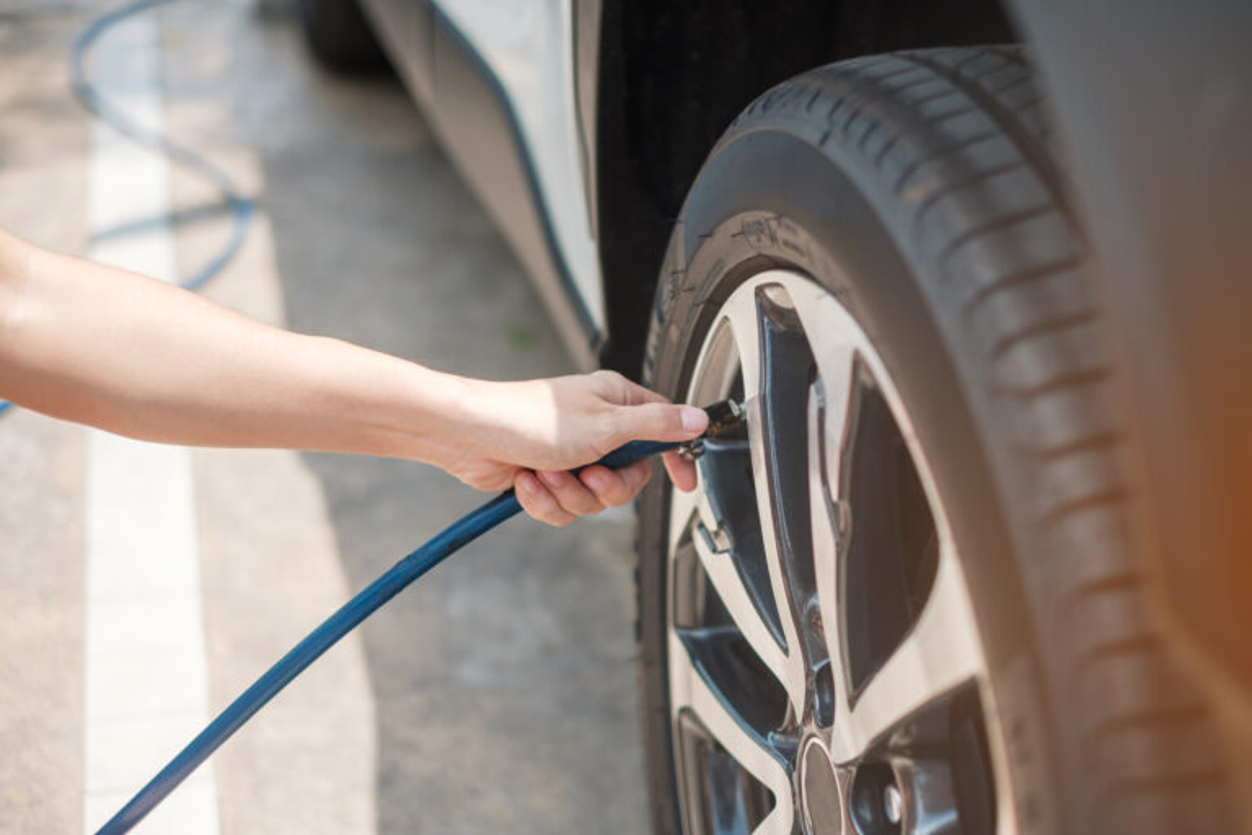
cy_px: 418
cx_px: 626
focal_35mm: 53
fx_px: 1843
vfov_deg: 25.5
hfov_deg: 37.5
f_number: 1.8
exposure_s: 1/3200
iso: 200
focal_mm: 35
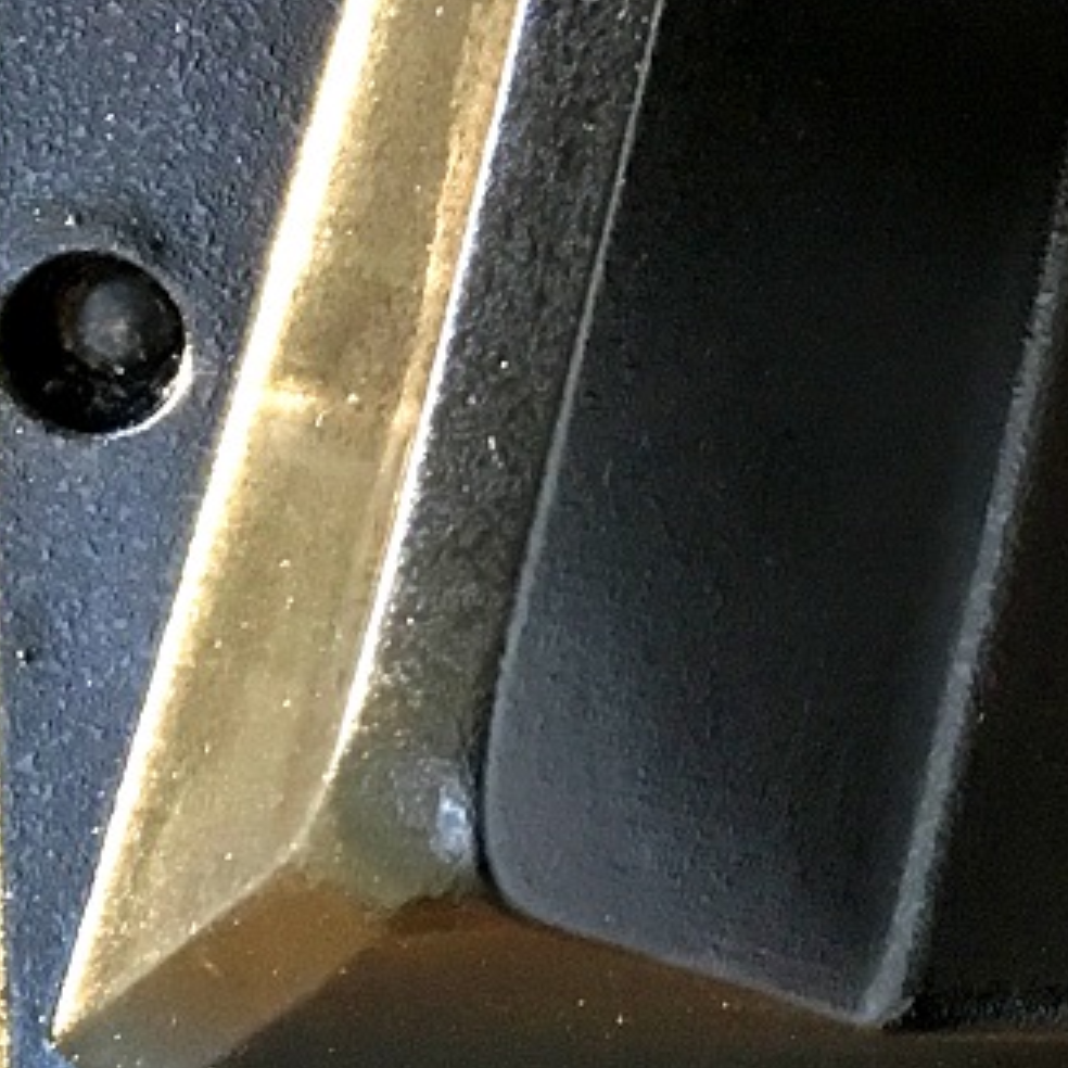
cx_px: 1750
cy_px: -576
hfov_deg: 12.9
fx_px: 4398
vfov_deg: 13.0
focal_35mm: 126
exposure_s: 1/30
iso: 125
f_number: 2.2
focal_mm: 4.15
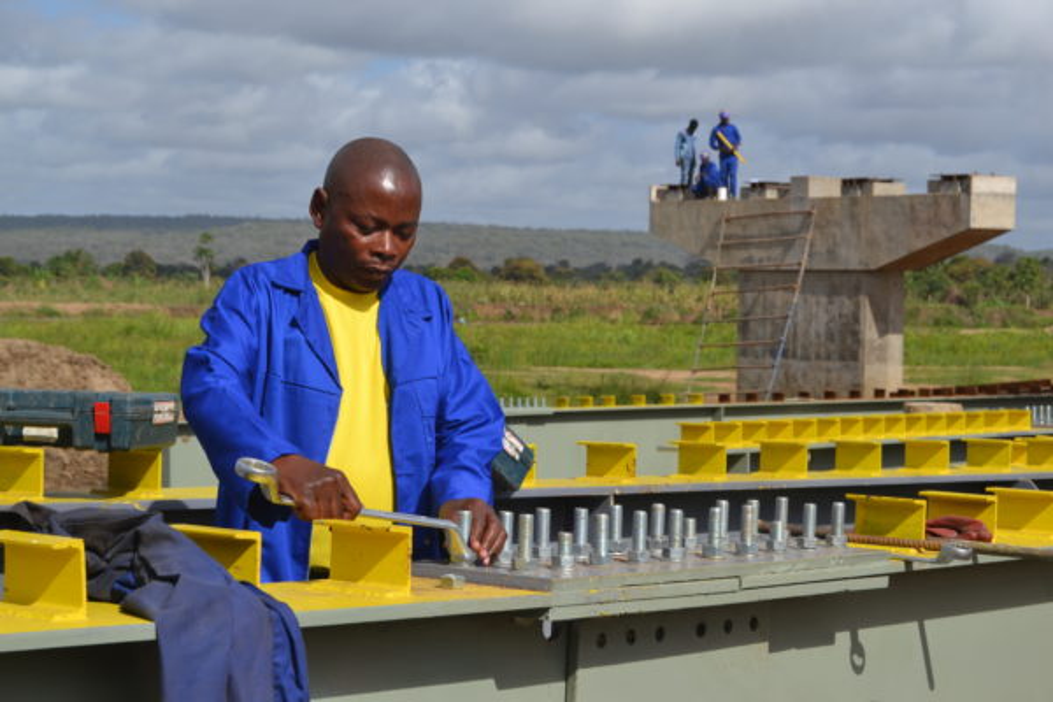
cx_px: 526
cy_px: 351
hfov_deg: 24.6
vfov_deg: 16.6
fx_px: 2413
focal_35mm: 82
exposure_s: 1/250
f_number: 8
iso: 100
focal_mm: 55
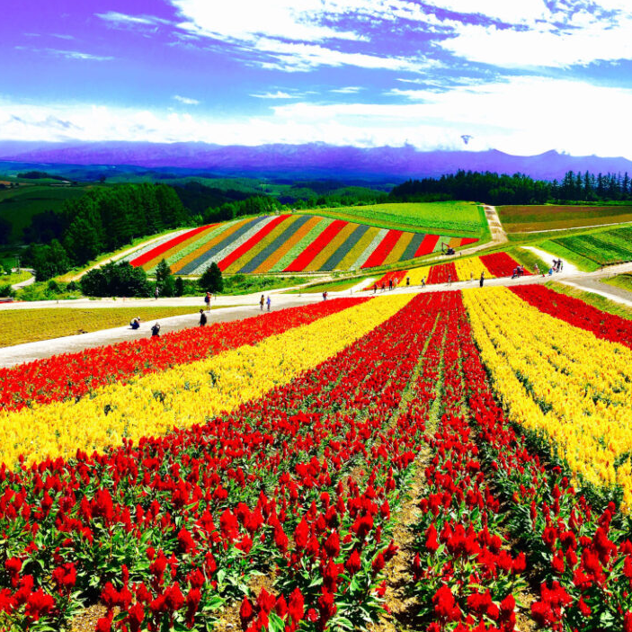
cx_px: 393
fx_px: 723
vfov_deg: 47.2
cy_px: 314
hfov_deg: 46.8
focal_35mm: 35
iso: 25
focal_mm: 4.15
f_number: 2.2
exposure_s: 1/2137
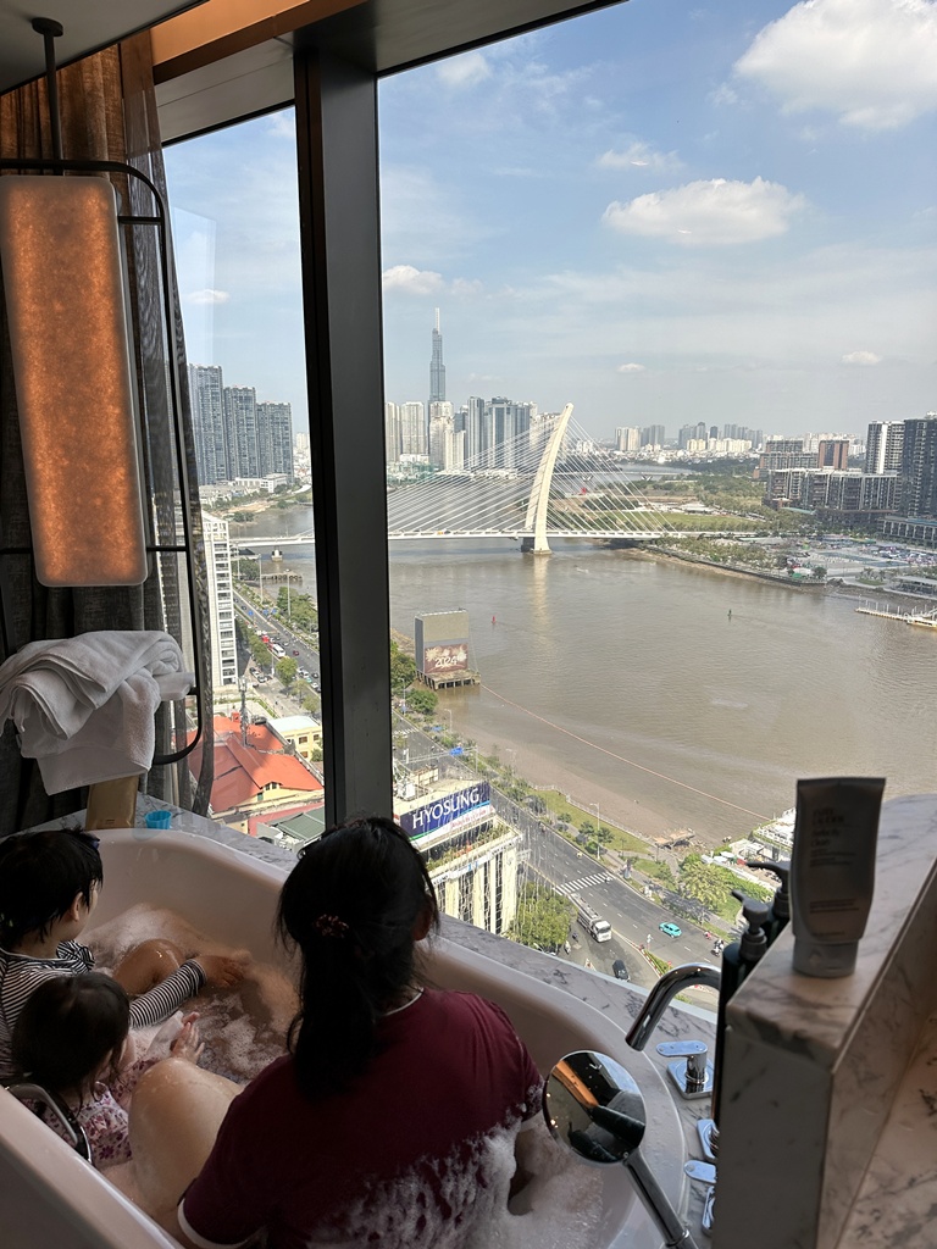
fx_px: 866
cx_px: 468
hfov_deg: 56.8
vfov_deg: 71.6
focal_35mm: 24
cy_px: 624
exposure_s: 1/952
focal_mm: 6.86
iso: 80
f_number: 1.78
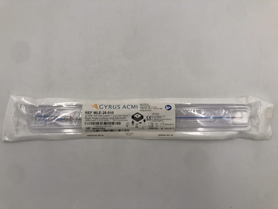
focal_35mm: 28
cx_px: 139
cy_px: 104
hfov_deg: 63.4
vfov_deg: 49.7
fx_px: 225
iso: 64
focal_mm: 3.99
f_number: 1.8
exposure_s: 1/120
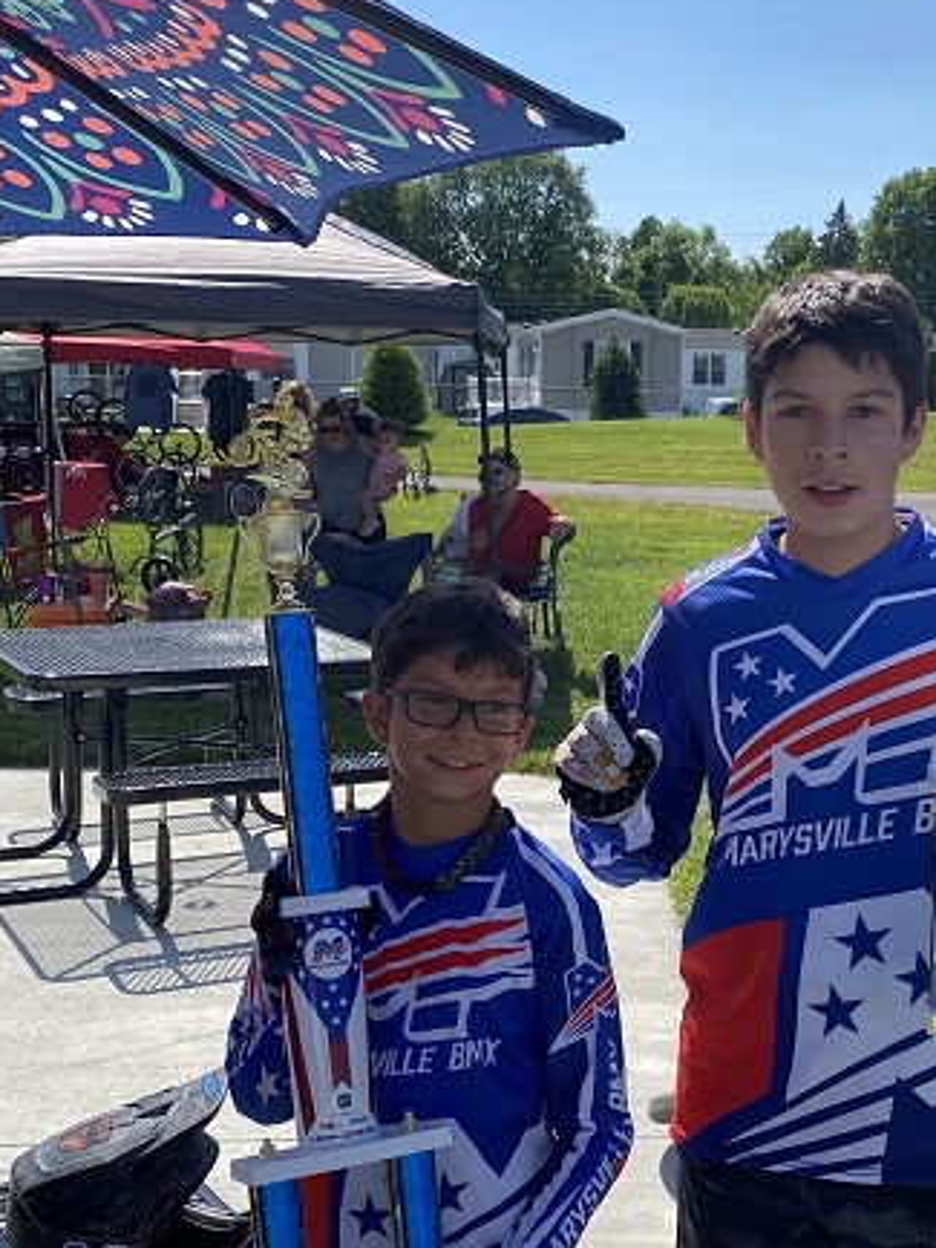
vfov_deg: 39.5
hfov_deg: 29.9
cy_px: 744
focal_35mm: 48
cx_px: 674
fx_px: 1730
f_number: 1.8
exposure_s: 1/2571
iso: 32
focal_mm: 4.25
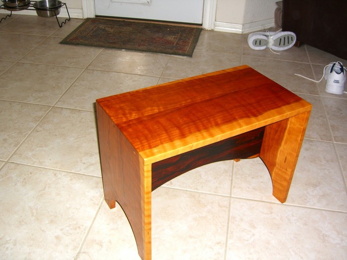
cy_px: 130
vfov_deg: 37.7
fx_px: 381
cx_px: 174
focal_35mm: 38
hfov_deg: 49.0
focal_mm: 7.9
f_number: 2.8
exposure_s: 1/60
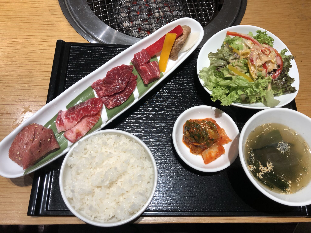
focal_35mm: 28
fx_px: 252
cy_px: 116
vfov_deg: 49.7
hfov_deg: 63.4
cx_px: 156
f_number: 1.8
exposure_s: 1/100
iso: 40
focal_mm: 4
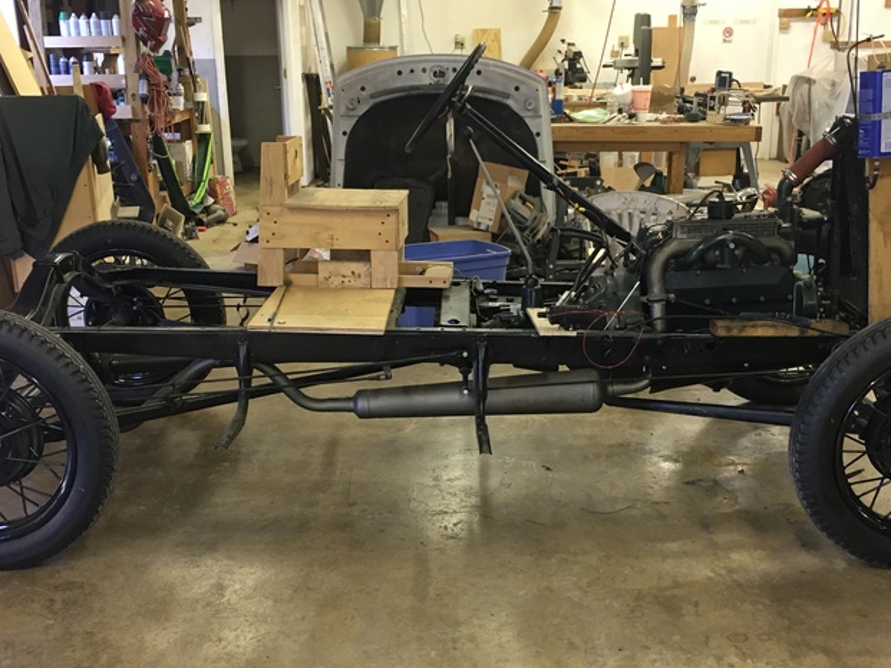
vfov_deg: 34.3
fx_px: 1081
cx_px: 469
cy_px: 395
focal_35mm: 42
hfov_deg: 44.8
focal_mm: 4.15
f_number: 2.2
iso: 64
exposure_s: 1/15
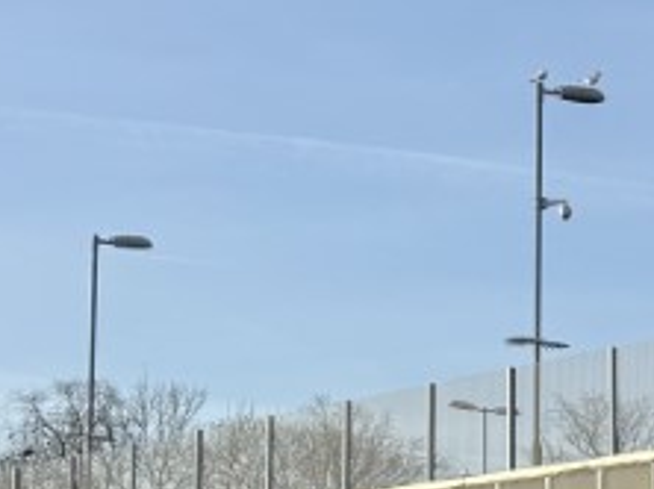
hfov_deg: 12.9
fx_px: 2453
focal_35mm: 130
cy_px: 607
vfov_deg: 11.1
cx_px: 1367
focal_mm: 6.86
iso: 80
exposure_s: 1/2041
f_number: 1.78
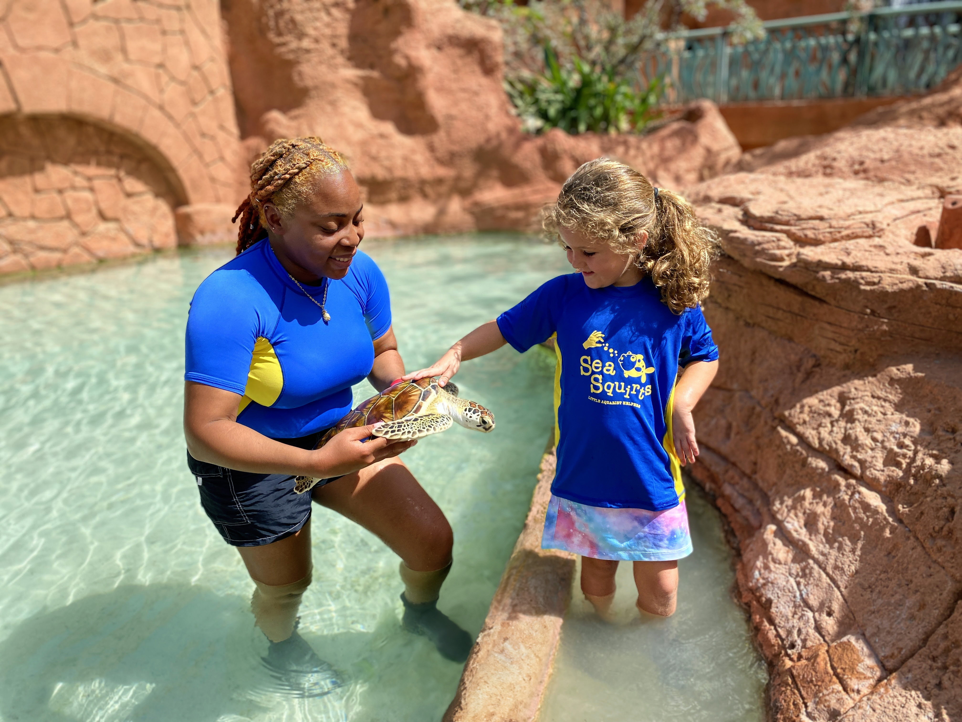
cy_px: 361
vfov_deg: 53.1
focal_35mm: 26
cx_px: 481
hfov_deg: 67.3
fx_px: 723
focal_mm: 4.25
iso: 32
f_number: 1.8
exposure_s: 1/1961
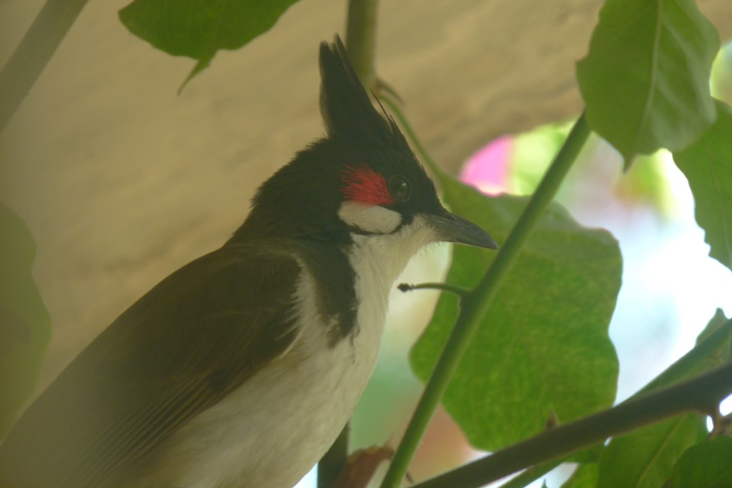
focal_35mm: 626
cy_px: 216
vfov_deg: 2.2
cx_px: 366
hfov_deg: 3.3
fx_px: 12726
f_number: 5.2
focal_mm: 108
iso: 100
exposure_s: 1/30
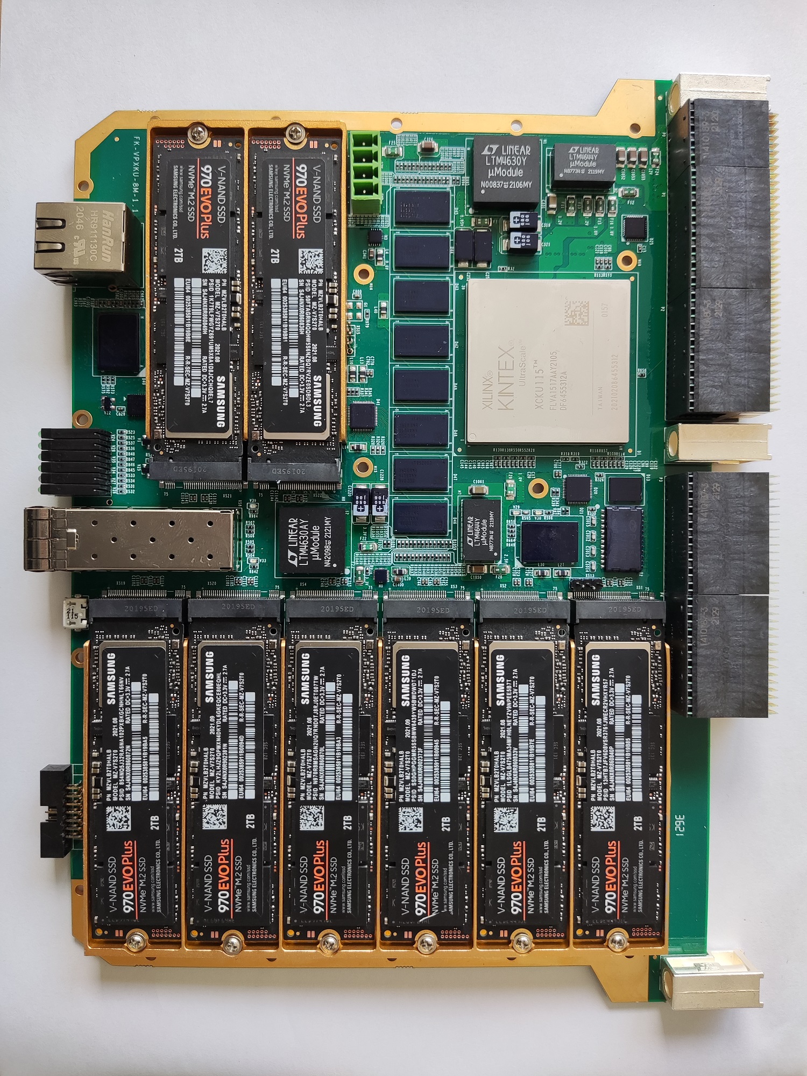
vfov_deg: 69.4
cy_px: 538
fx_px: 777
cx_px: 404
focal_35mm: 25
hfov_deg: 54.9
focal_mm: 4.71
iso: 54
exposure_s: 1/60
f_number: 1.79
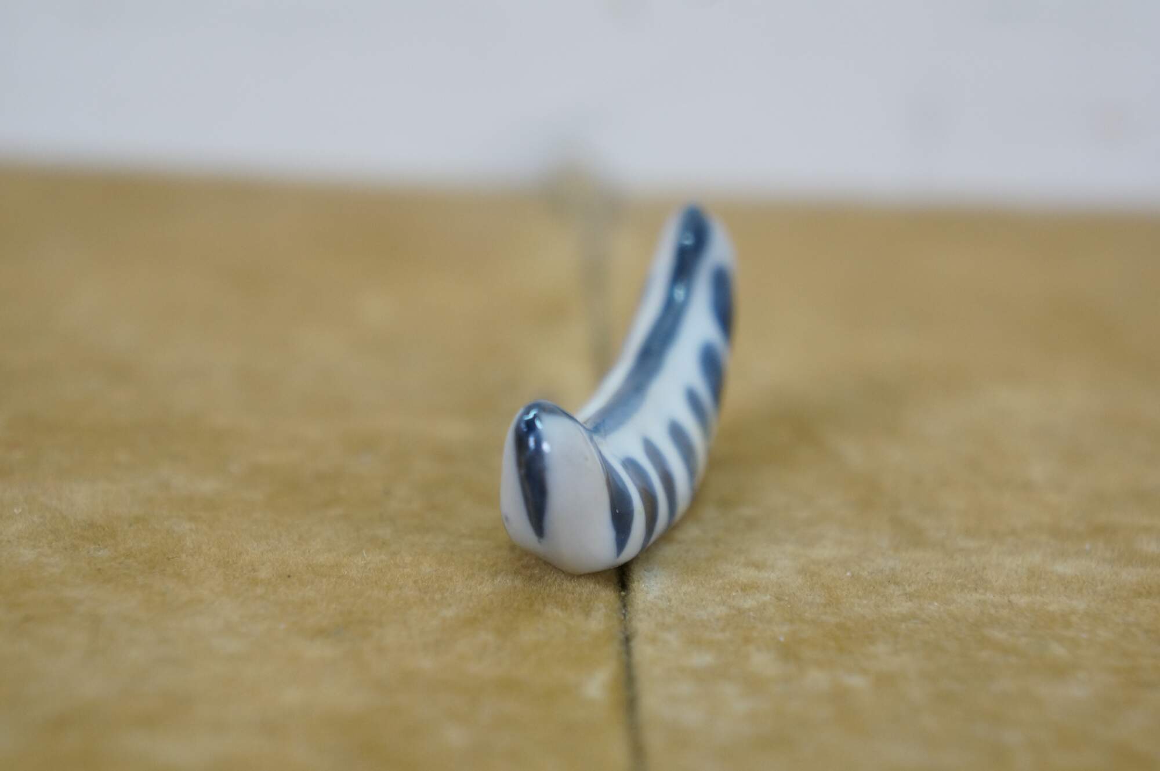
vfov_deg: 16.5
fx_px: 2655
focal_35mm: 82
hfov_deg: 24.6
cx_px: 580
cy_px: 386
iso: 1000
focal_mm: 55
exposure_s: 1/100
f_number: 5.6
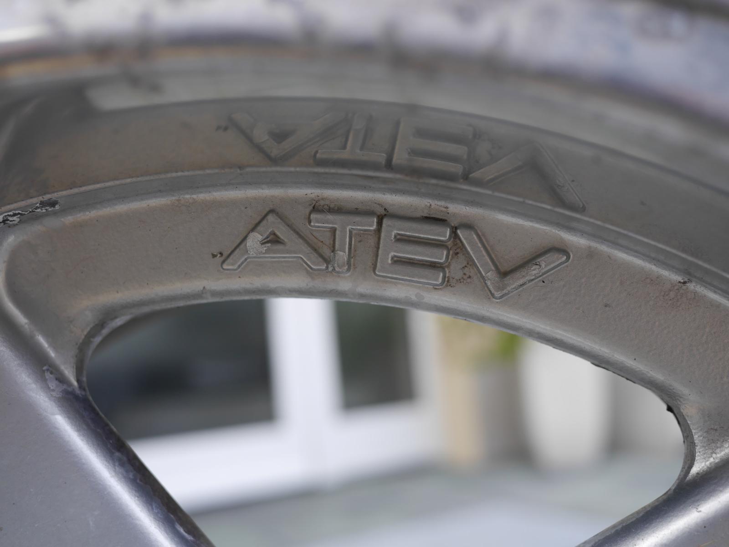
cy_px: 274
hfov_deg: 46.8
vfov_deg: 36.0
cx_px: 364
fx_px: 842
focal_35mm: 40
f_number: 2.8
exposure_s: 1/250
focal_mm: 20
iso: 160
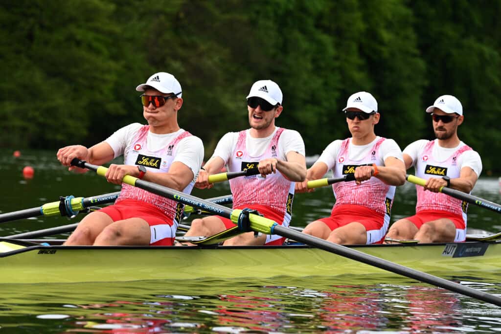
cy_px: 167
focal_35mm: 210
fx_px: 2923
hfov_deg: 9.8
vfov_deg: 6.5
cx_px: 250
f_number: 7.1
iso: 800
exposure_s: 1/1250
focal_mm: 210
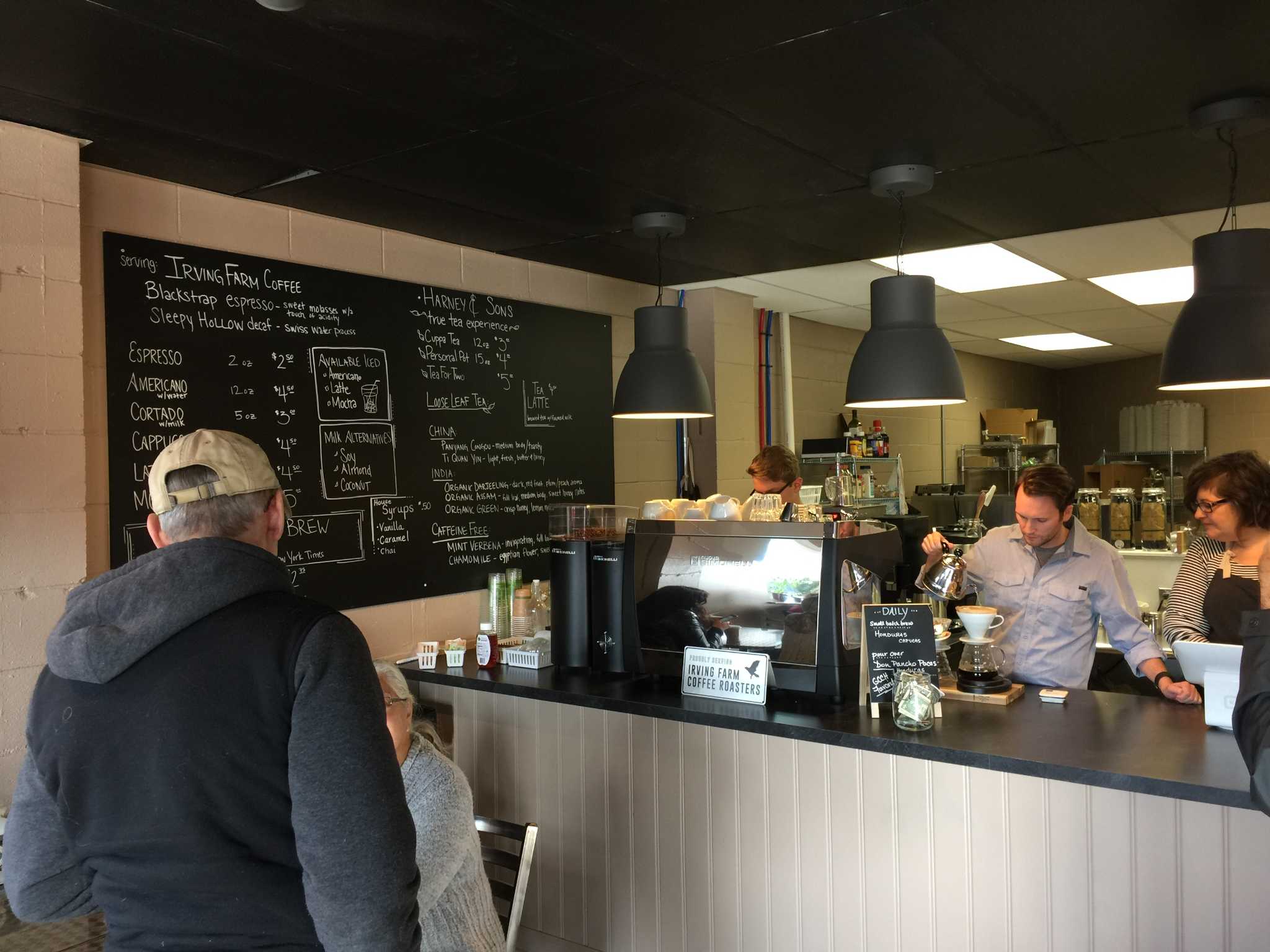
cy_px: 476
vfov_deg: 48.2
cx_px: 635
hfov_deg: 61.7
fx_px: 1064
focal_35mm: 29
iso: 32
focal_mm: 4.15
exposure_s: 1/15
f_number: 2.2
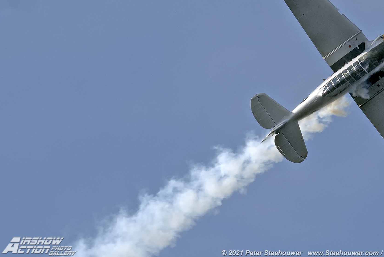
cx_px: 234
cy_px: 99
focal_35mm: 740
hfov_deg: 2.8
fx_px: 7896
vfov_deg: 1.9
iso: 64
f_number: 6.3
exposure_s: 1/640
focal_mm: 400
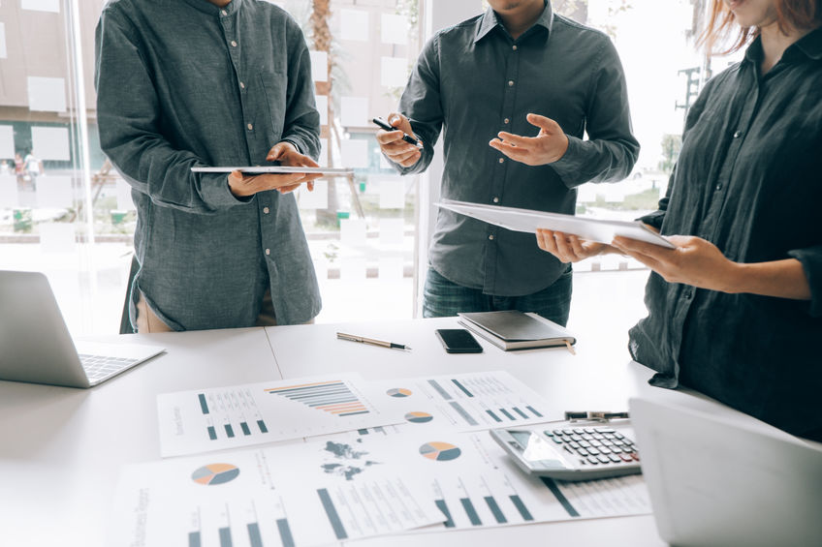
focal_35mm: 27
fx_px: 616
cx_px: 411
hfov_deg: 67.4
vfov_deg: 47.9
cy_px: 274
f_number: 2.8
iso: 400
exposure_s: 1/160
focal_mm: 18
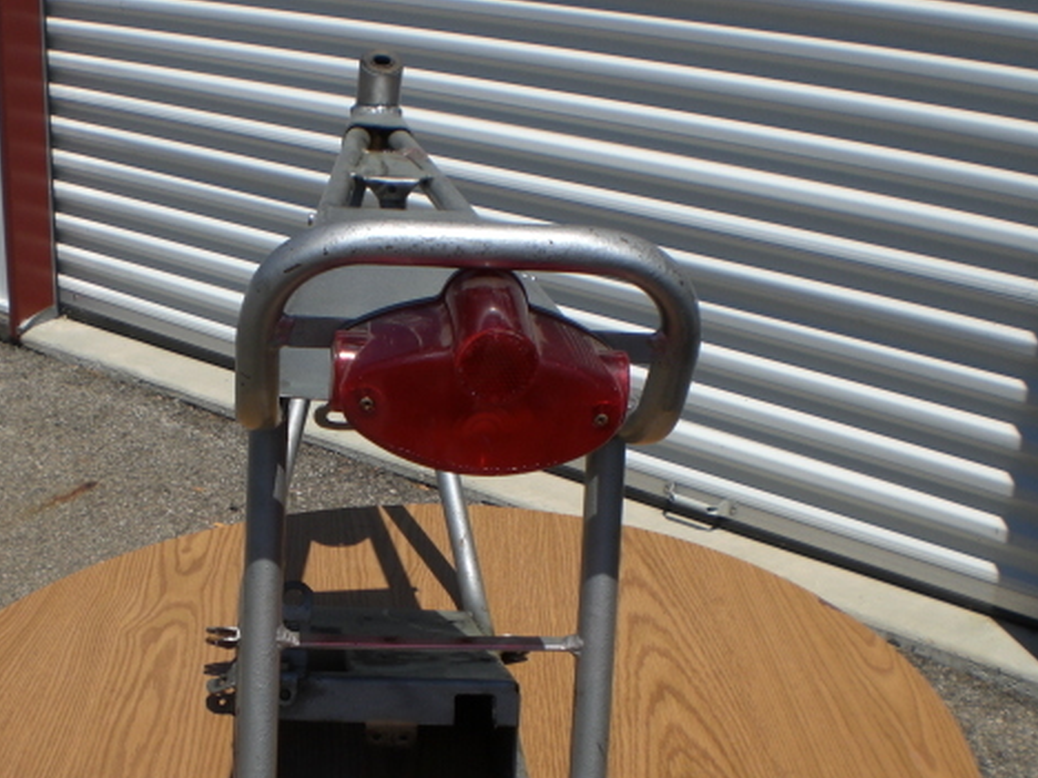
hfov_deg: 36.6
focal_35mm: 52
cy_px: 510
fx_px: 1559
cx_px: 397
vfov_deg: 27.9
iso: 50
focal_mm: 6.3
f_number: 4.4
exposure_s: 1/640
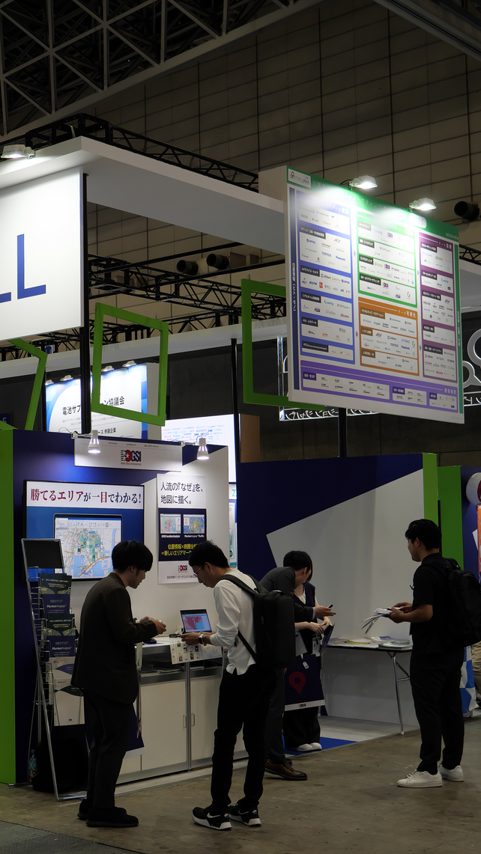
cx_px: 15
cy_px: 445
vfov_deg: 37.8
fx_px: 1247
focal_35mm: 55
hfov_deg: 21.2
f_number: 3.2
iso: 250
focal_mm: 18
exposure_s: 1/80
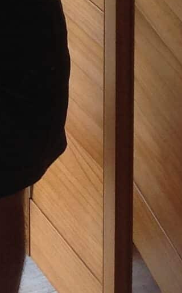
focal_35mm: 185
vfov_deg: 10.3
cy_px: -318
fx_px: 1470
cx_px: -24
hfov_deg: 7.0
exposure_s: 1/60
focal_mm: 4.28
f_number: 2.4
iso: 64
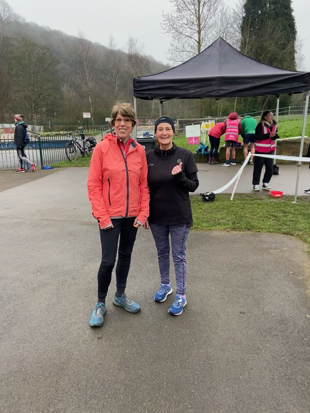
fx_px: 310
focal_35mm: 26
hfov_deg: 53.1
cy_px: 206
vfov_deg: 67.3
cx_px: 155
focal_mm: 4.25
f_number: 1.8
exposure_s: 1/121
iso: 100
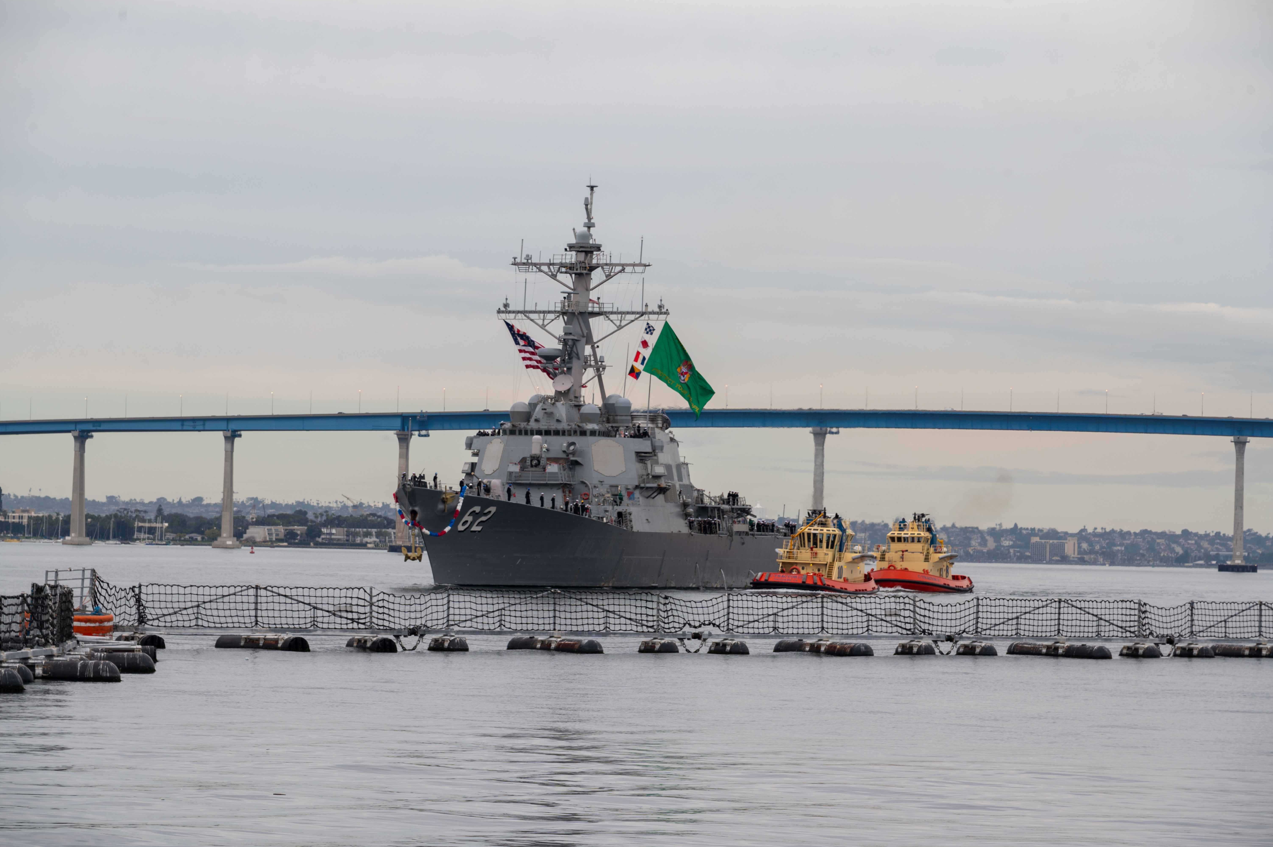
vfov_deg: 7.5
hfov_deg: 11.3
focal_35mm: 182
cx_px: 632
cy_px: 426
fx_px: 6431
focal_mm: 180
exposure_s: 1/200
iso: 100
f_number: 9
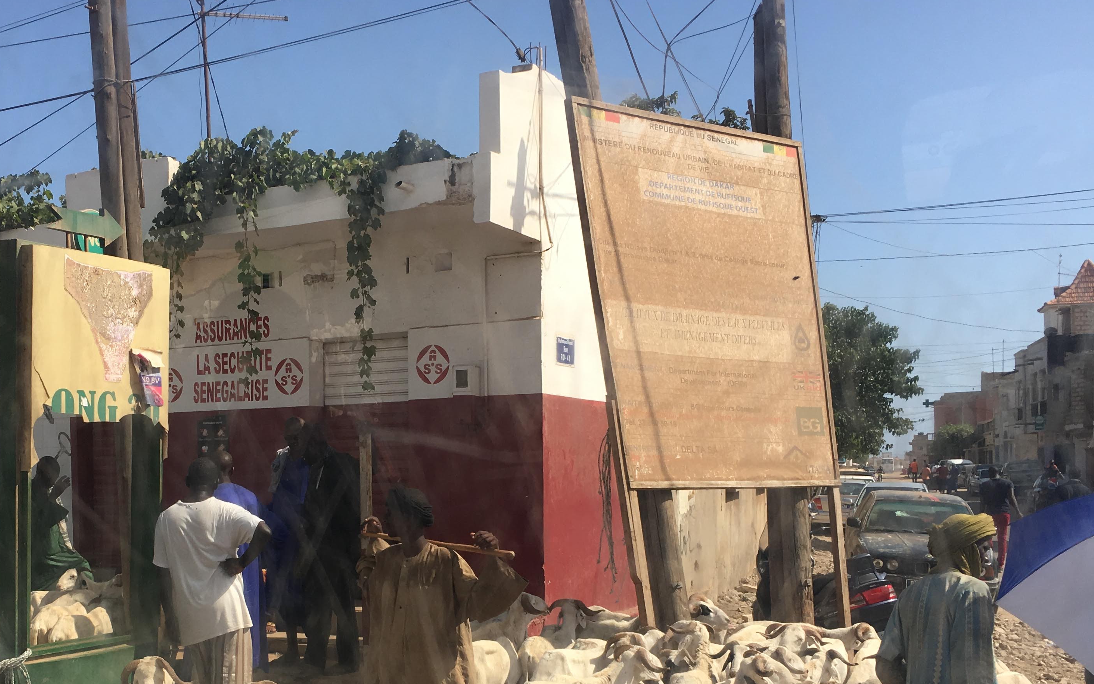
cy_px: 514
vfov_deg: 28.8
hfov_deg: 44.8
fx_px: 1312
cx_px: 398
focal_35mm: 44
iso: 25
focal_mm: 4.15
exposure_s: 1/1570
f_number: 2.2
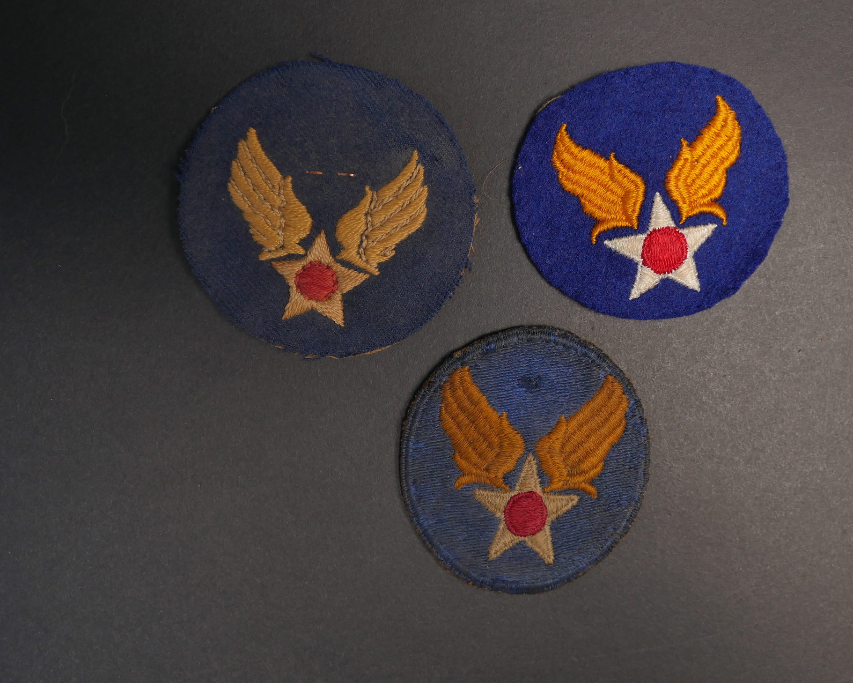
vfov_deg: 48.5
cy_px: 337
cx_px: 463
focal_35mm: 30
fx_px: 757
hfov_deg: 58.7
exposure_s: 1/100
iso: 200
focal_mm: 14
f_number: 3.2
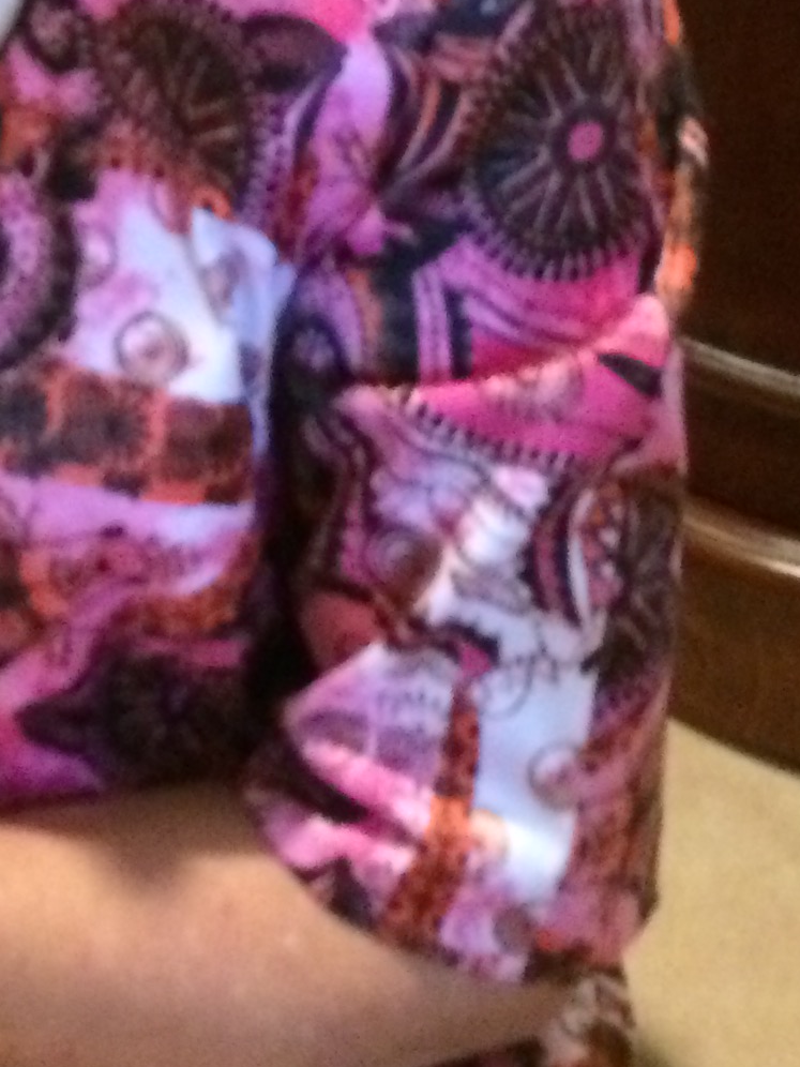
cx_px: -9
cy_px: -41
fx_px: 2927
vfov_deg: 19.9
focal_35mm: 95
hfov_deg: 15.3
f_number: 2.2
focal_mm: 4.15
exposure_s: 1/15
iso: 500
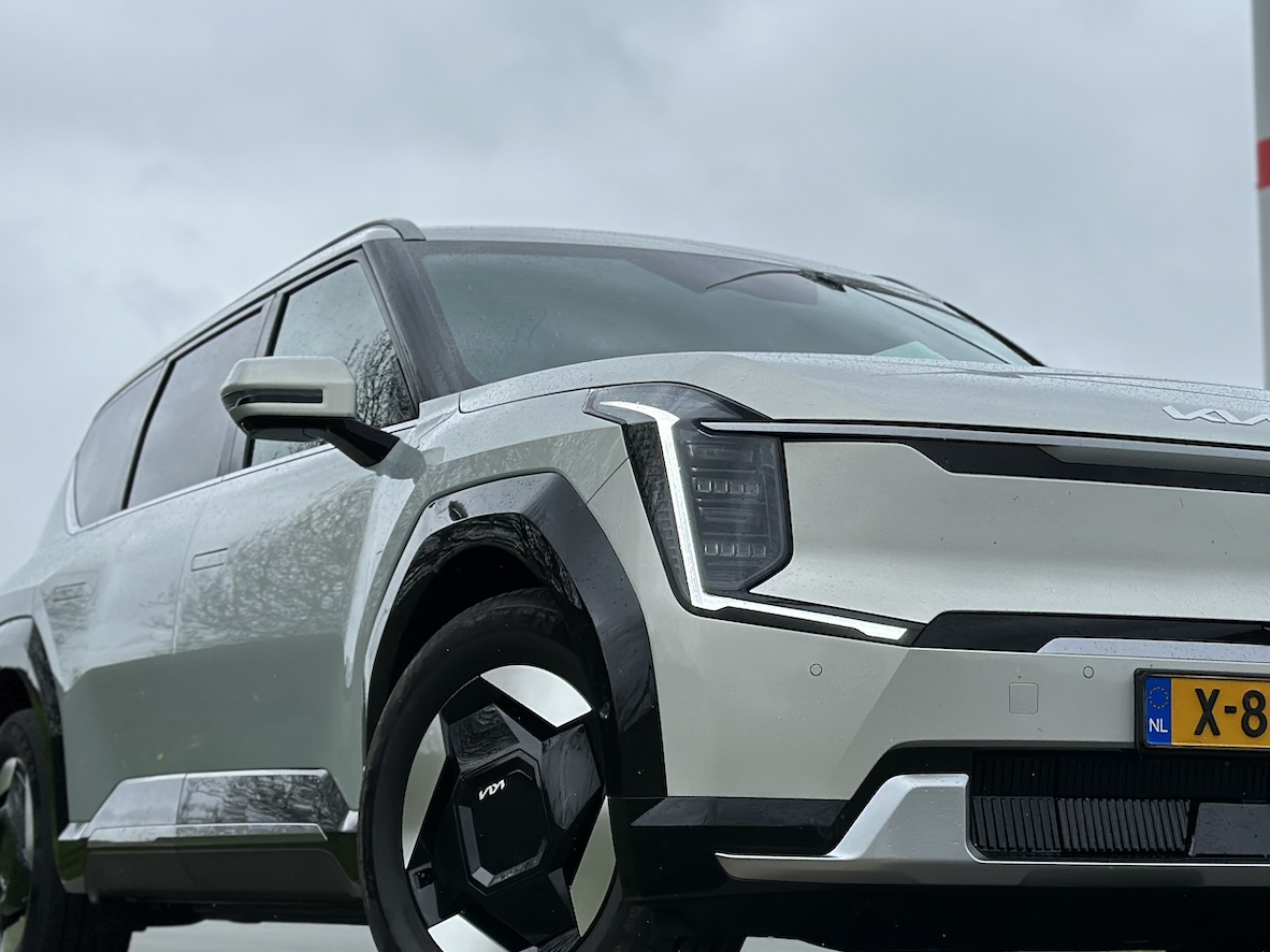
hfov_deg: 25.0
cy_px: 647
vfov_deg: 18.8
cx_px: 754
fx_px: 2861
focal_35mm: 78
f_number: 1.78
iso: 100
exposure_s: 1/2532
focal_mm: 6.86
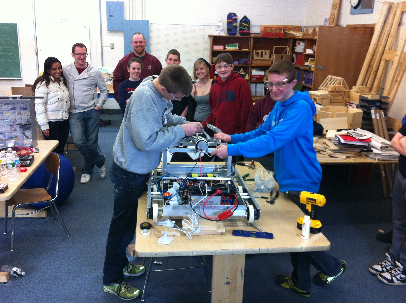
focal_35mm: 36
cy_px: 149
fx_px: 422
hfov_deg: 51.4
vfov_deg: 39.6
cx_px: 199
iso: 80
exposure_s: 1/20
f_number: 2.8
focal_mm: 3.85
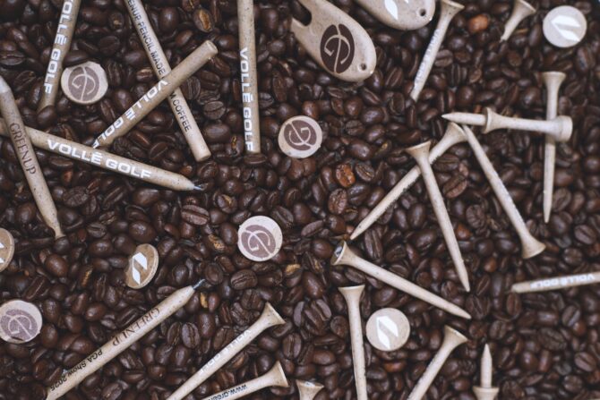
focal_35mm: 50
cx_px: 300
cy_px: 200
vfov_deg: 27.0
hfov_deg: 39.6
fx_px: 833
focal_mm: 50
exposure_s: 1/100
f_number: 4
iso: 1000
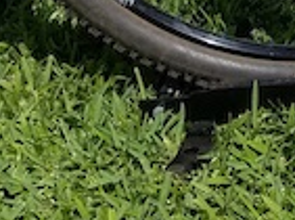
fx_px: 1258
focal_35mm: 148
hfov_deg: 11.1
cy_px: -220
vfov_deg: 9.3
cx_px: 726
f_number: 1.7
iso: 50
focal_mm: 4.2
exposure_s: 1/3880
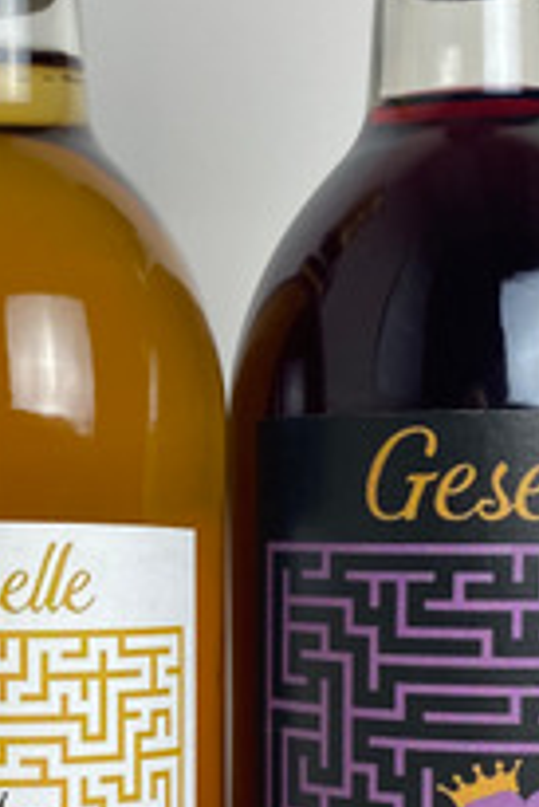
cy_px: 626
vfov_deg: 25.3
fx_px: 1771
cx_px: 16
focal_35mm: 79
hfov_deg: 17.0
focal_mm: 4.25
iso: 64
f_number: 1.8
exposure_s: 1/120
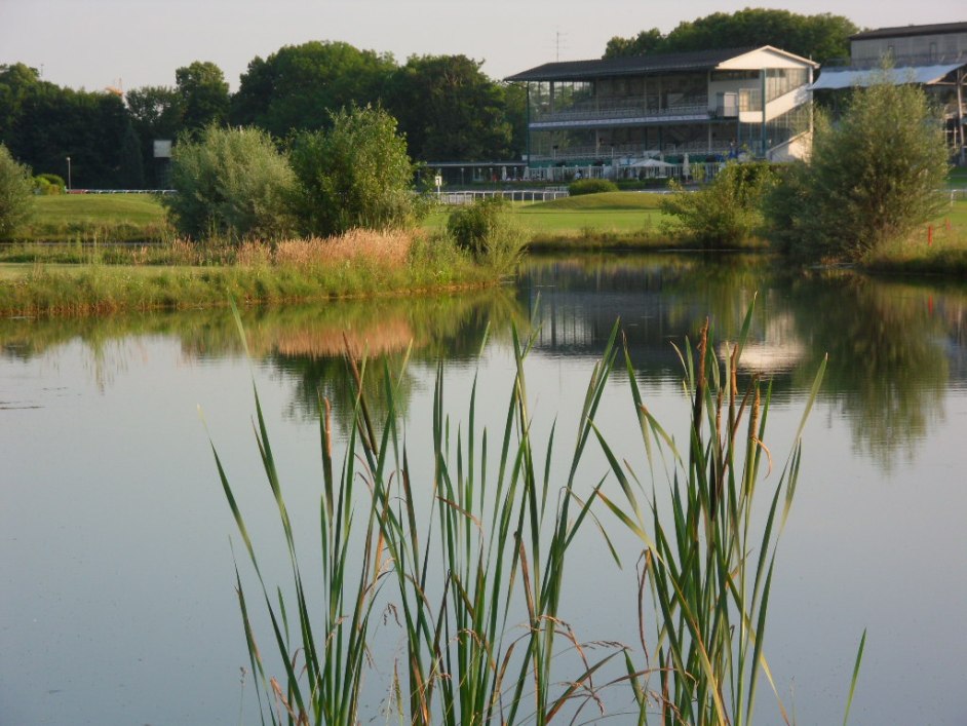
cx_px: 484
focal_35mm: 130
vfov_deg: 11.4
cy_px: 363
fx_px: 3632
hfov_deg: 15.2
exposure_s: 1/180
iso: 80
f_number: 5.8
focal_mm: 22.8
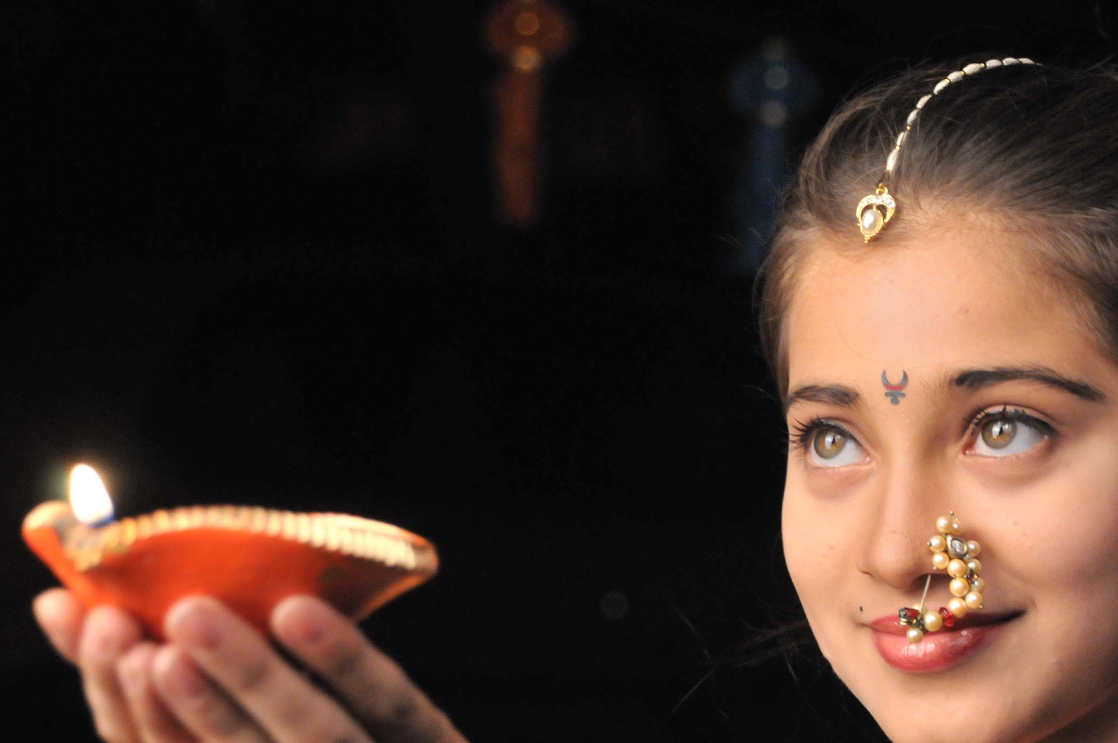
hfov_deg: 16.0
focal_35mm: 128
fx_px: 3970
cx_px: 762
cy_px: 464
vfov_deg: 10.7
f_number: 5
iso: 1800
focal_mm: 58
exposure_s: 1/30
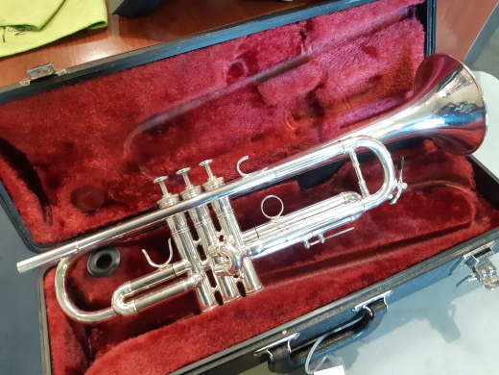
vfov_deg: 53.1
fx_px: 375
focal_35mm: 26
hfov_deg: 67.3
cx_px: 250
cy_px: 188
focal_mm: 3.93
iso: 250
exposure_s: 1/40
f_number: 1.7
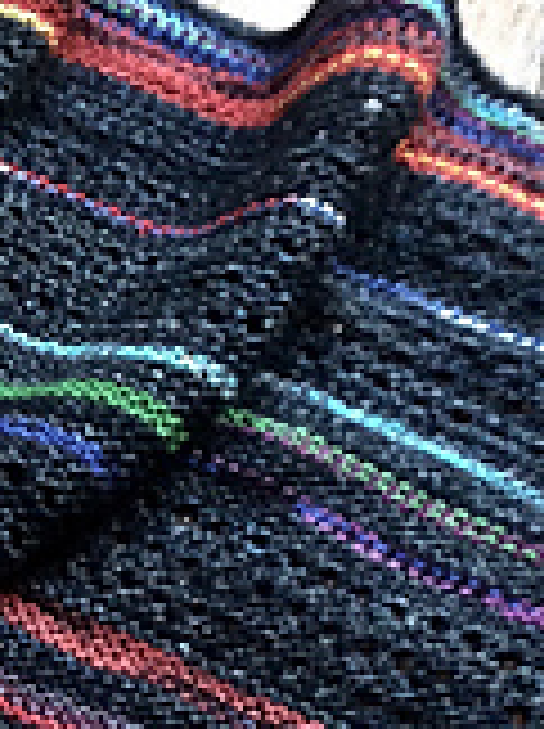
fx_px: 2080
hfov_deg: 14.6
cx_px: -11
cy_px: 567
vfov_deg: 19.7
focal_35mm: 99
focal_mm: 3.3
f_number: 2.4
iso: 250
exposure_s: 1/24
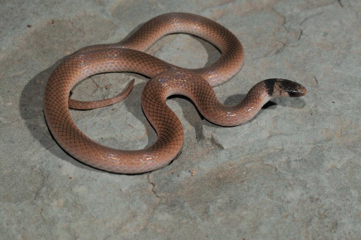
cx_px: 180
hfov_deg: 24.6
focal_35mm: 82
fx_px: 826
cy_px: 120
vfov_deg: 16.5
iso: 400
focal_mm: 55
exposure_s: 1/250
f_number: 11
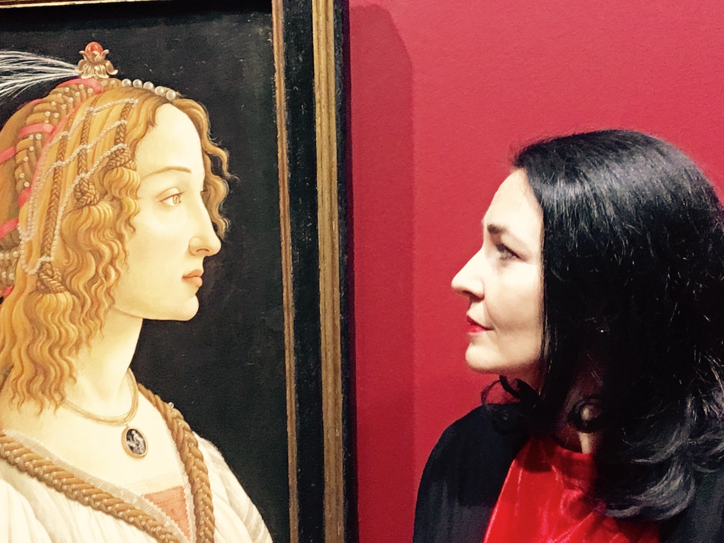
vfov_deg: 45.4
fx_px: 648
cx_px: 362
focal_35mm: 31
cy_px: 272
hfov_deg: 58.4
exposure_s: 1/17
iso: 320
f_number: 2.2
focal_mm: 2.65
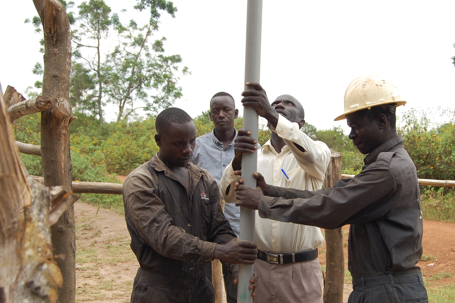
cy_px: 187
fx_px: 808
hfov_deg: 31.3
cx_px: 276
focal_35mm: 64
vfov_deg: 21.2
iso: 200
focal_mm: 28
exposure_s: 1/160
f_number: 6.3
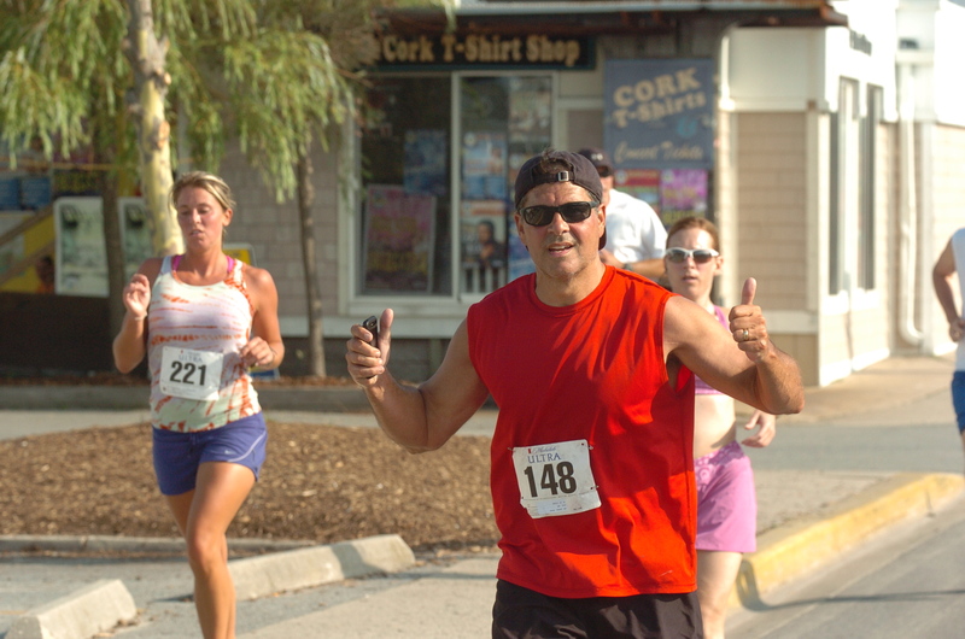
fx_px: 4213
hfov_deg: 13.1
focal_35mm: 158
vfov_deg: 8.7
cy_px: 320
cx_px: 482
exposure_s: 1/750
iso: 400
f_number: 5.6
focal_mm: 105
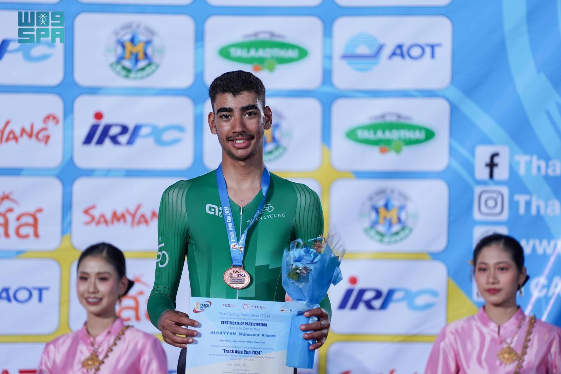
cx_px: 280
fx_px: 3116
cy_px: 187
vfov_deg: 6.9
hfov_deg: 10.3
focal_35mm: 200
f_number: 2.8
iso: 1000
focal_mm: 200
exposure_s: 1/640
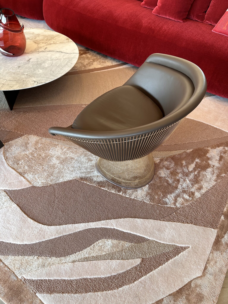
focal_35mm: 24
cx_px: 114
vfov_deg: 71.6
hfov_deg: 56.8
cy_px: 152
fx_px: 211
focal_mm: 6.86
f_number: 1.78
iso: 100
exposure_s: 1/121
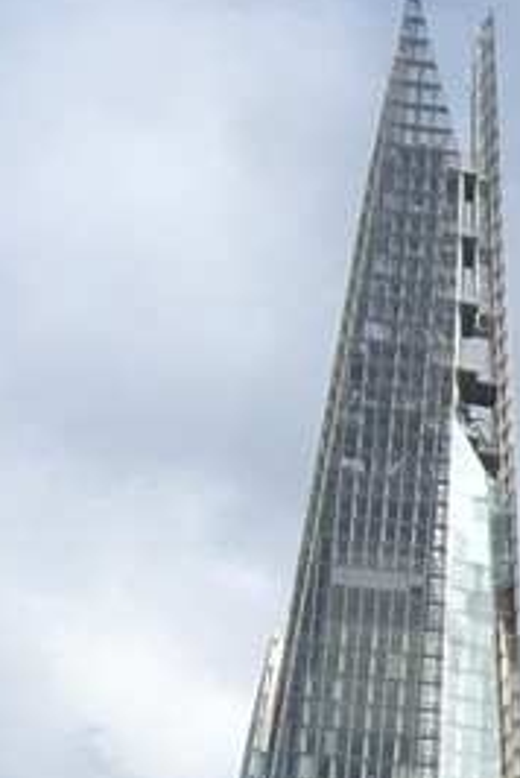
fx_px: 5013
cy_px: 1992
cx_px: 2542
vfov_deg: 8.1
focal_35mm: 232
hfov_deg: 4.9
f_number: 2.2
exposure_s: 1/916
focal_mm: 4.15
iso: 25
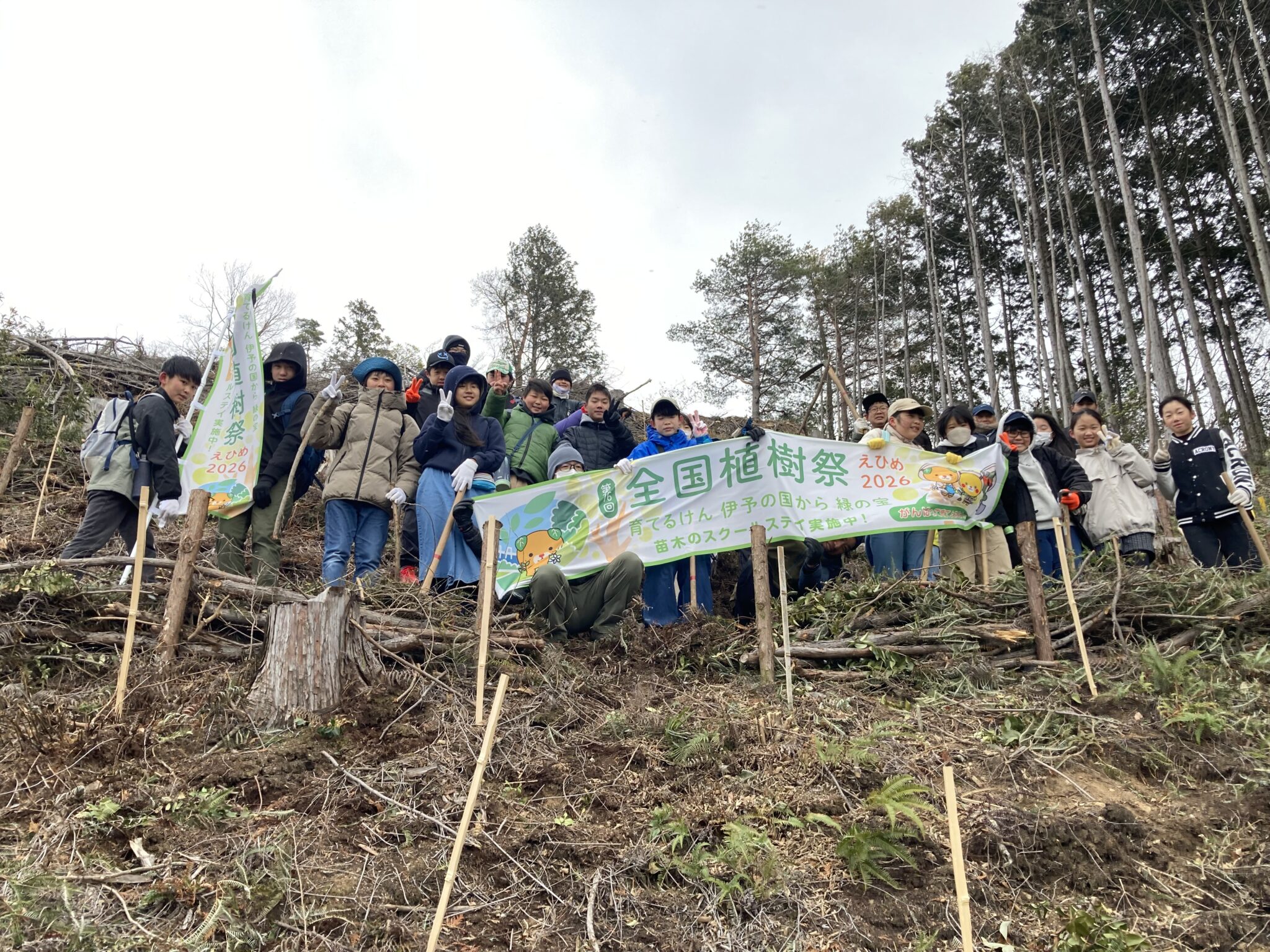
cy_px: 476
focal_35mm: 28
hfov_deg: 63.4
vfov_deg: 49.7
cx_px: 635
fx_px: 1027
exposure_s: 1/122
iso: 25
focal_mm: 3.99
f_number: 1.8
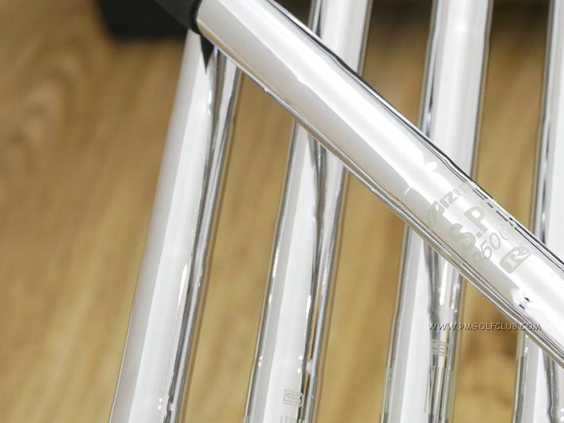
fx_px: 1482
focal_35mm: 91
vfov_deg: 16.2
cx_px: 484
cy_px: 254
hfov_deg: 21.2
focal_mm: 25
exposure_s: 1/50
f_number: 4.5
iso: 1600
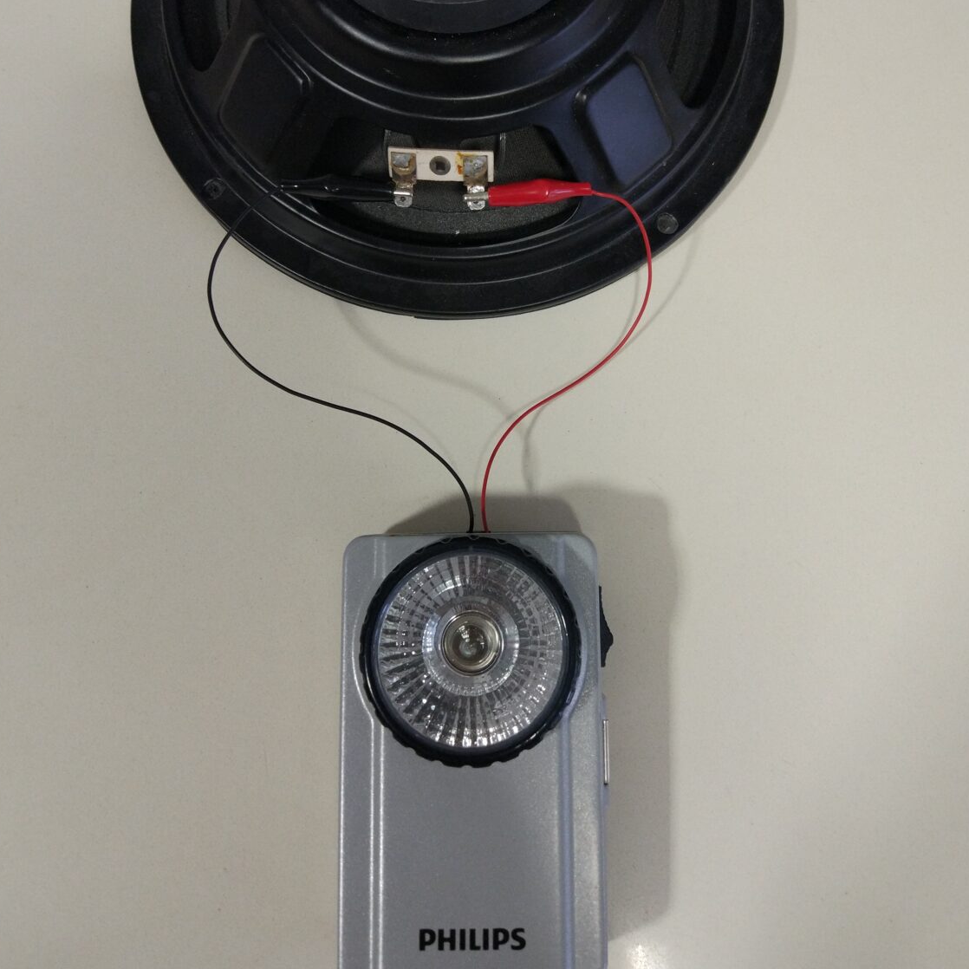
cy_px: 359
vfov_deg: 48.0
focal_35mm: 34
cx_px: 486
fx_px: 1077
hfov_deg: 48.5
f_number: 2
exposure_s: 1/25
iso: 400
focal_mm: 4.26
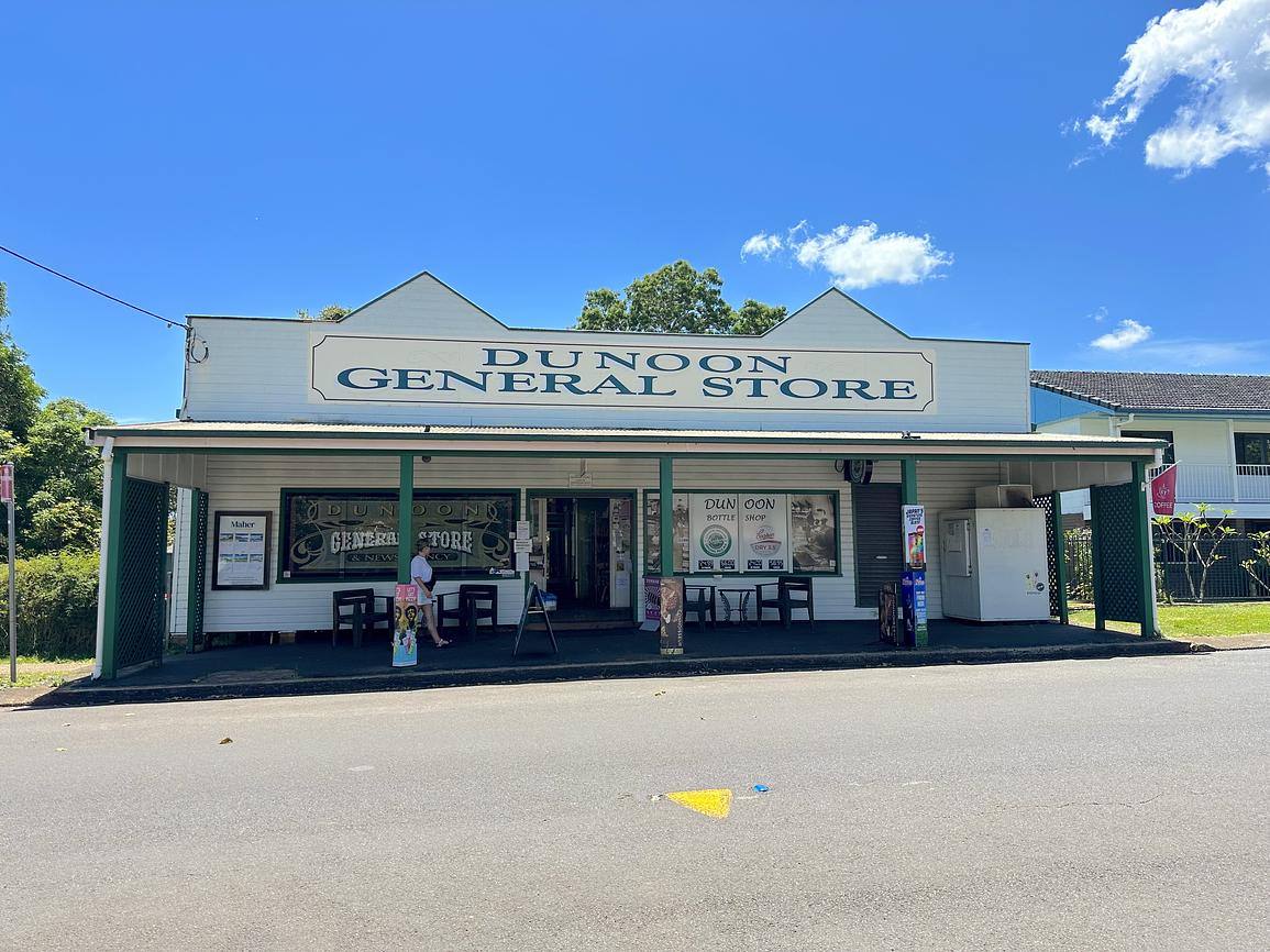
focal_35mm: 24
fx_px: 880
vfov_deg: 56.8
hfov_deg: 71.6
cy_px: 476
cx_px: 635
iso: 80
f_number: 1.78
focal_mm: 6.86
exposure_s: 1/3597
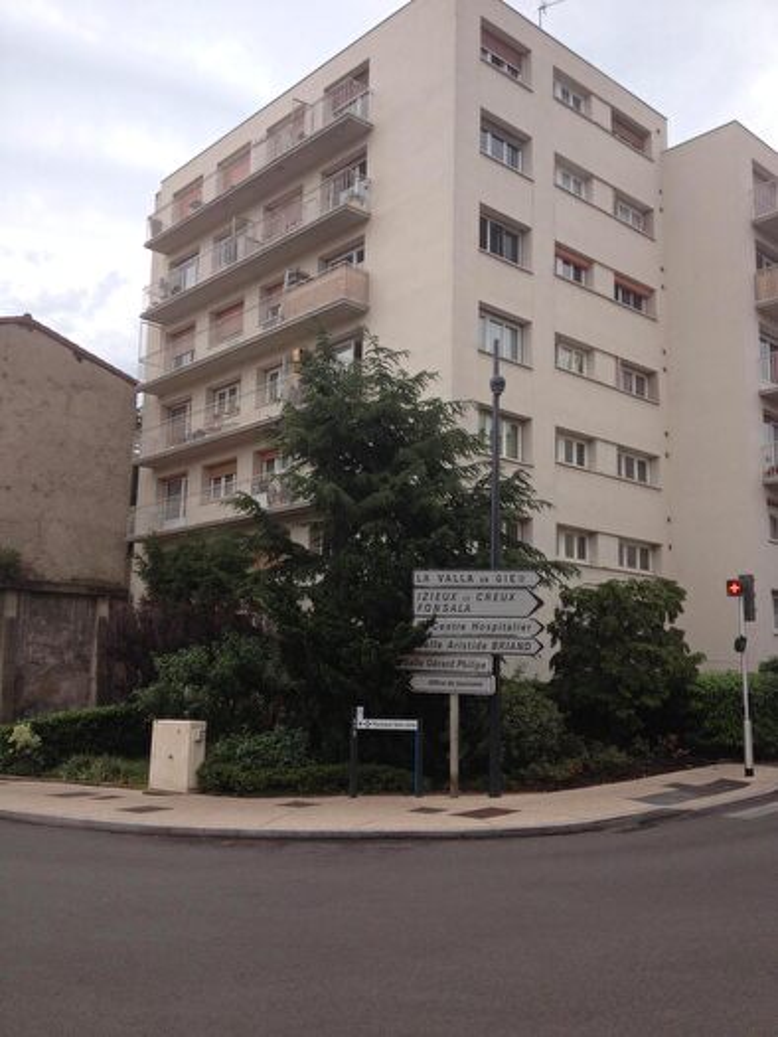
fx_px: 1048
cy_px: 518
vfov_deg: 52.6
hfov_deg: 40.7
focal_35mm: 35
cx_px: 389
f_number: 2.4
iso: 50
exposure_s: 1/986
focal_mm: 4.28
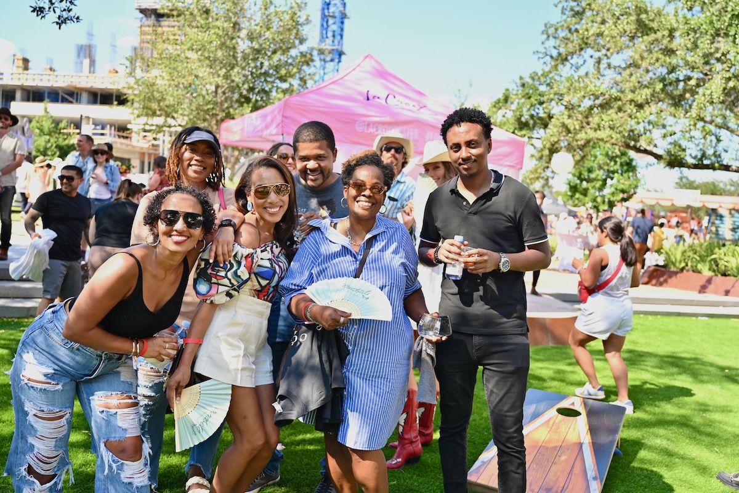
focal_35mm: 30
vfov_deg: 44.3
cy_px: 246
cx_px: 370
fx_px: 606
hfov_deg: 62.8
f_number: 2.8
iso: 160
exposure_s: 1/800
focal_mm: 29.5
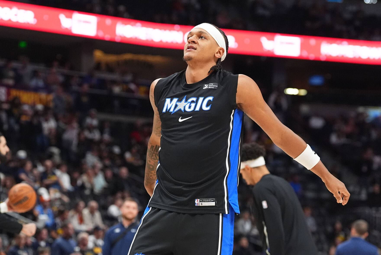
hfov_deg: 13.4
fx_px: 1621
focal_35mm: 153
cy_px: 128
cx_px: 190
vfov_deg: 9.0
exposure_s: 1/1600
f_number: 3.2
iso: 5000
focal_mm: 102
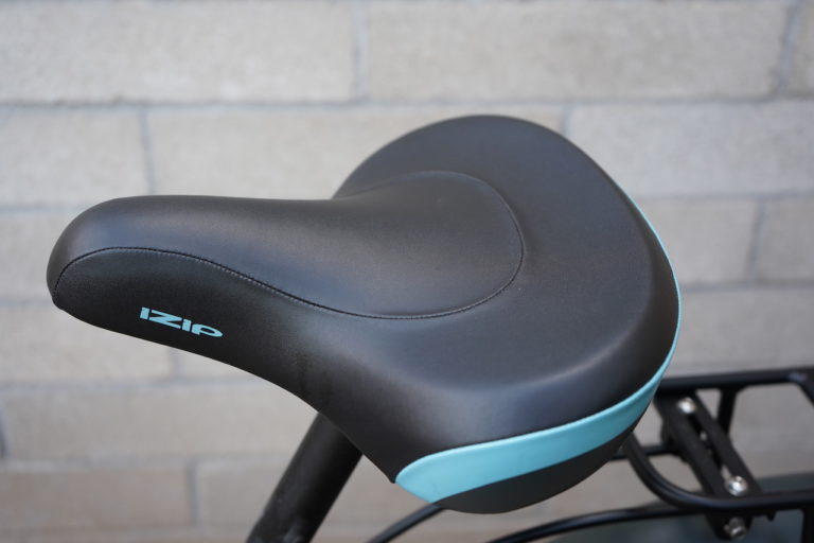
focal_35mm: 40
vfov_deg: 33.4
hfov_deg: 48.5
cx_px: 407
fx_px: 904
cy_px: 272
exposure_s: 1/160
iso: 500
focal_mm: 40
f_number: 4
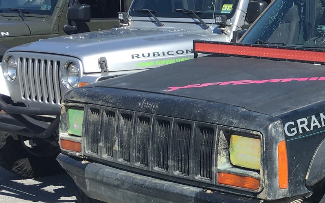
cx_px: 347
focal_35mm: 77
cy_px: 79
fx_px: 682
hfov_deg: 25.1
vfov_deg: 16.9
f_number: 2.2
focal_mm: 4.15
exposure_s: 1/1040
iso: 25
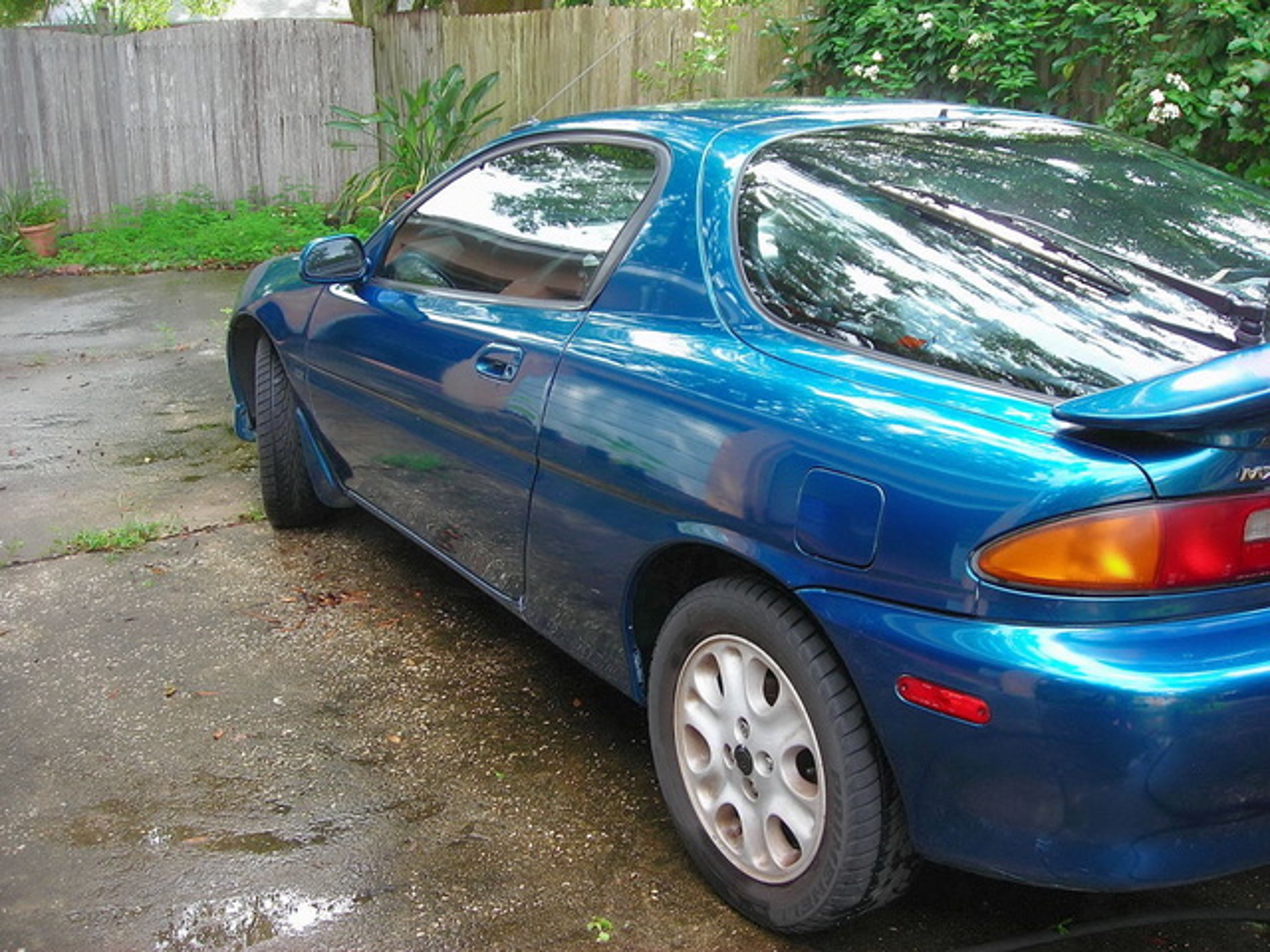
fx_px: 1394
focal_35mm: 38
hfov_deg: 49.0
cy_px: 476
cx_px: 635
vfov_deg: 37.7
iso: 50
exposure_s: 1/42.4
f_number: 3.2
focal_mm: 6.3
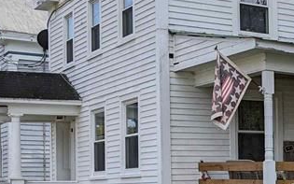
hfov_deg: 20.0
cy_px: 168
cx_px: 409
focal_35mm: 93
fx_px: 745
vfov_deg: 13.9
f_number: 1.8
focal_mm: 4.44
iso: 51
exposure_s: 1/2611
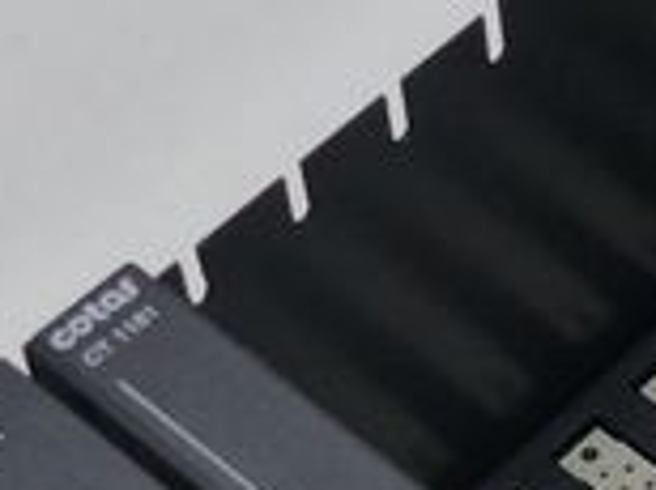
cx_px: 720
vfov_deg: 8.3
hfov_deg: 11.0
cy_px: 460
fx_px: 3349
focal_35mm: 177
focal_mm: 6
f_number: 2.8
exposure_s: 1/60
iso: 250
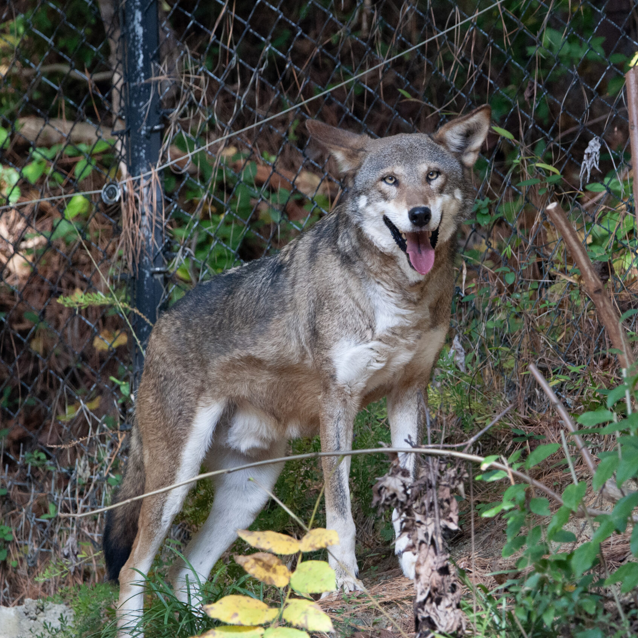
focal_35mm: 845
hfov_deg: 2.1
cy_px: 319
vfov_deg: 2.1
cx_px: 410
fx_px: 17620
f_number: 6
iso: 2000
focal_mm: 440
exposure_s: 1/640
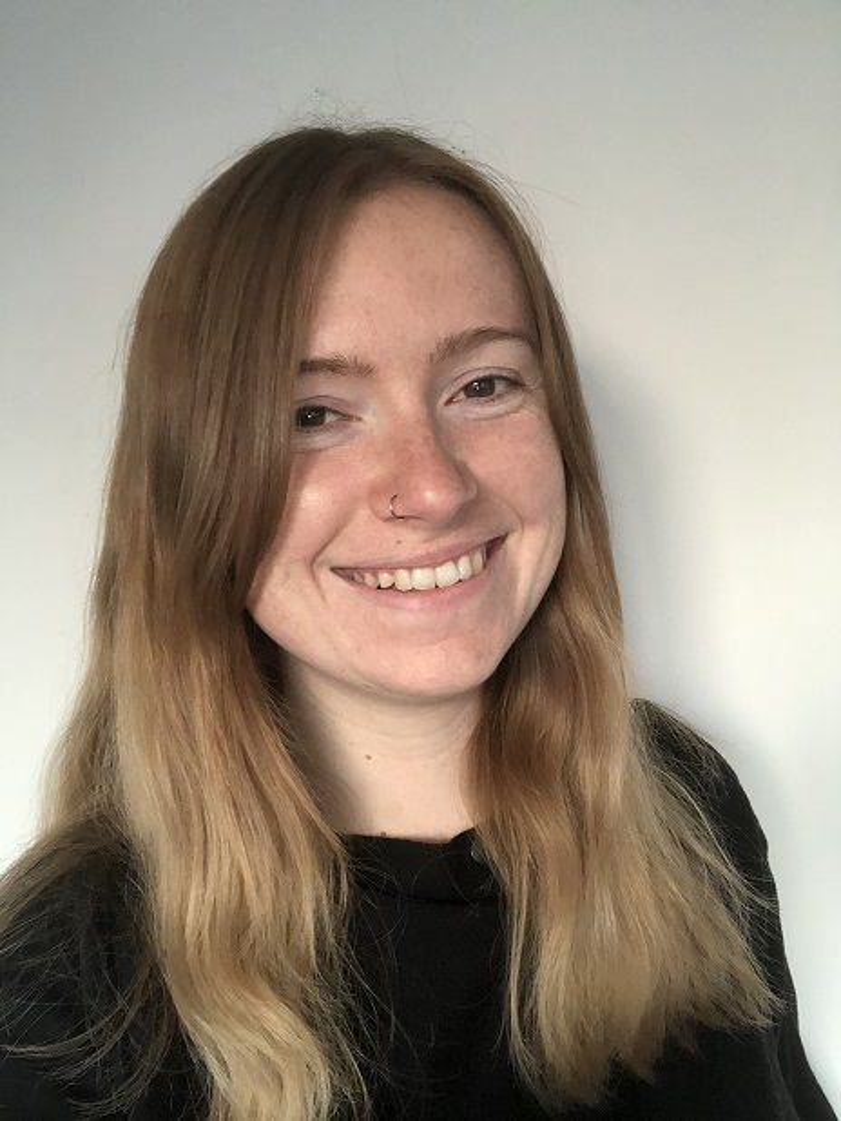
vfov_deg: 56.8
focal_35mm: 32
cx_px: 420
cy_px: 560
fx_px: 1036
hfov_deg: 44.2
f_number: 2.2
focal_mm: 2.87
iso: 100
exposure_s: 1/60
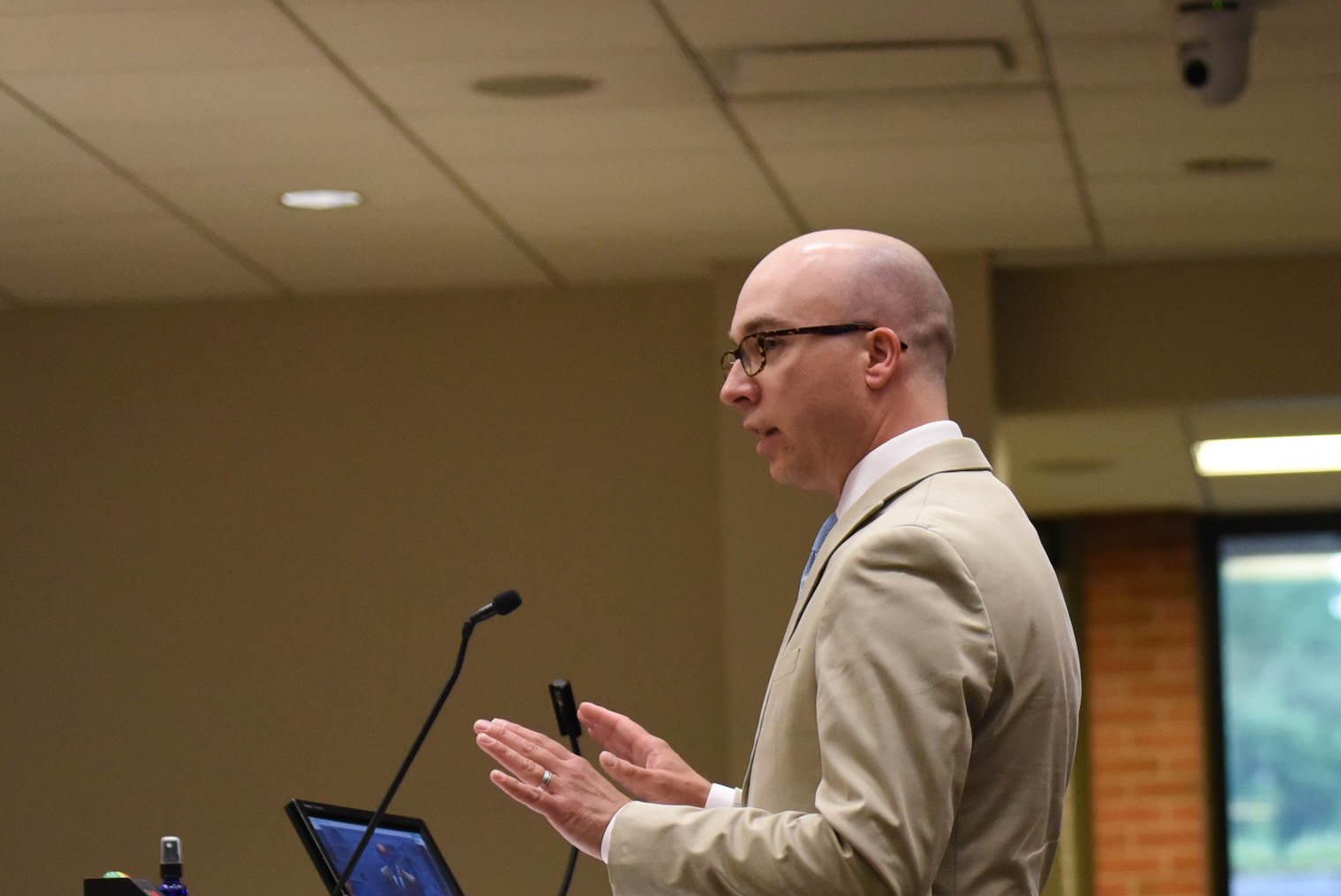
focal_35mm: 162
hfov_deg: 12.5
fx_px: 6038
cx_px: 1409
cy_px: 1007
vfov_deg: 8.4
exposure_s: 1/320
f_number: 2.8
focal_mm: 70
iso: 3200
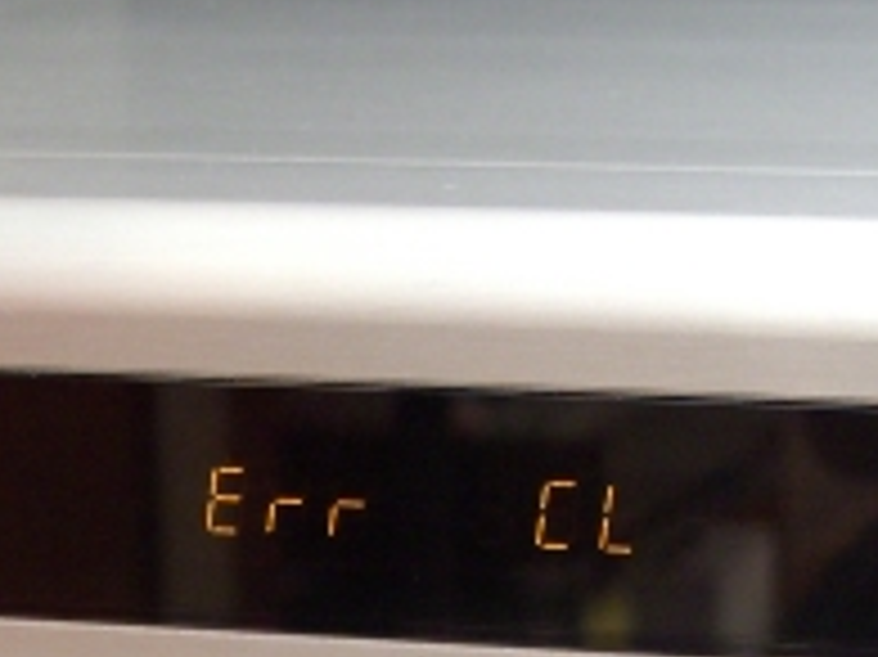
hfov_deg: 13.1
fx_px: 3828
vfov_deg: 9.7
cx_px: 554
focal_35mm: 151
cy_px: 810
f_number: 3.1
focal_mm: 9.5
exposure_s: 1/15
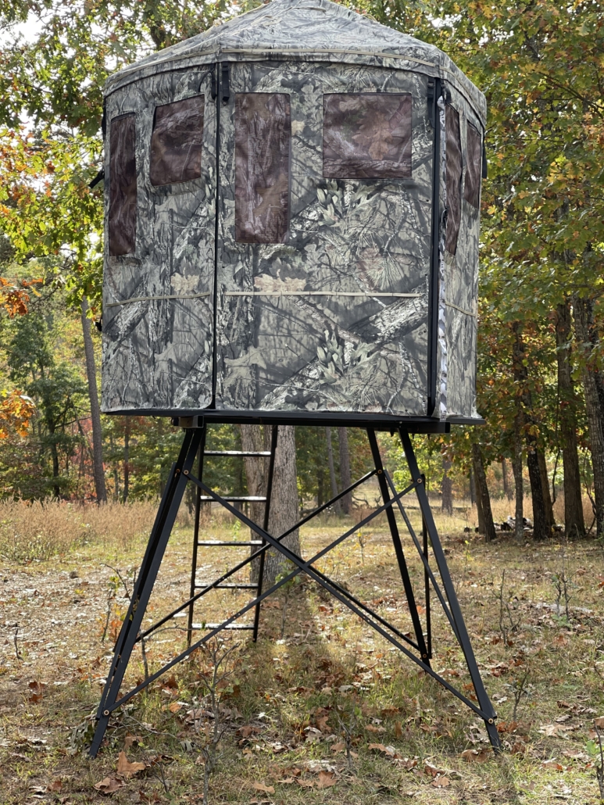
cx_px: 302
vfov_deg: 30.3
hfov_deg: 22.9
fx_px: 1488
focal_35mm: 64
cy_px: 402
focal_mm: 7.5
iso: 20
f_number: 2.2
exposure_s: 1/121
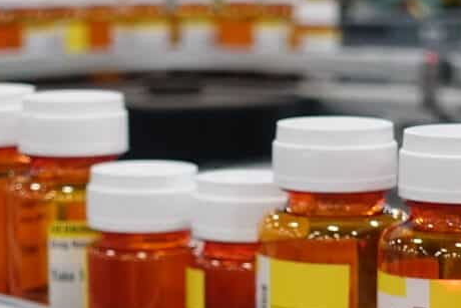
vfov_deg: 7.7
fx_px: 2267
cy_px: 279
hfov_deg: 11.6
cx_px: 198
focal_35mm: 177
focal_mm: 19.29
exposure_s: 1/60
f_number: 2.8
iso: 500
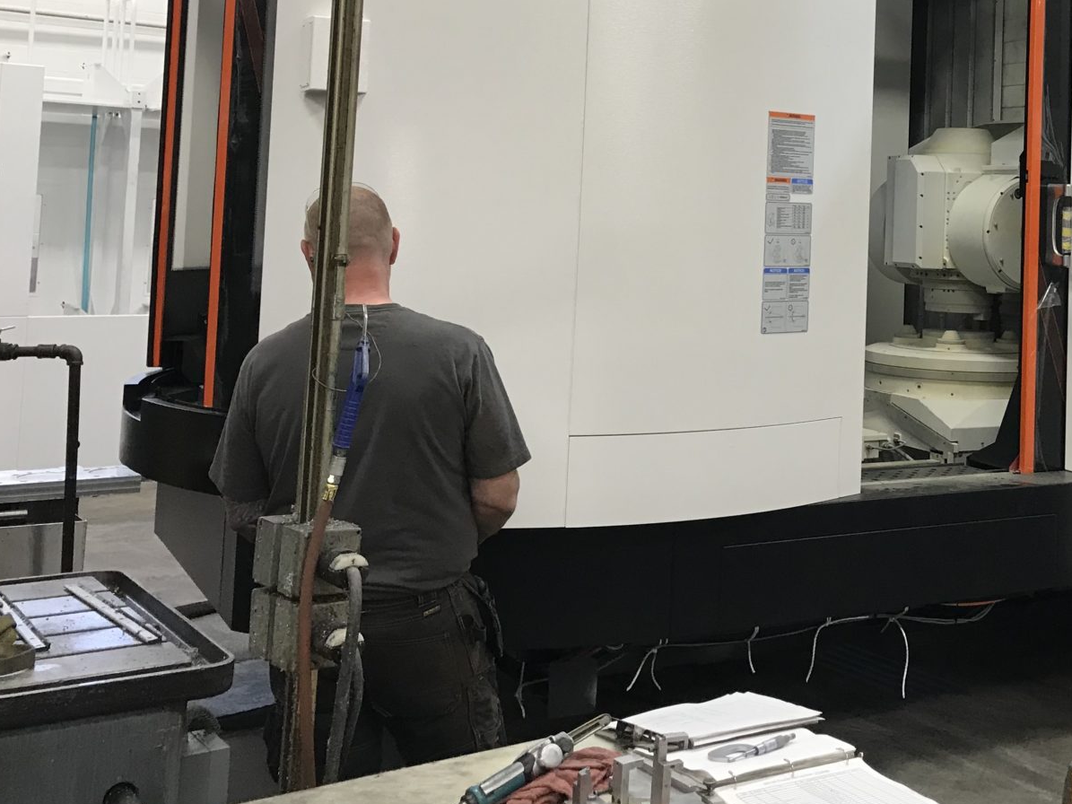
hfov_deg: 38.4
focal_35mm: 48
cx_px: 837
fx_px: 1486
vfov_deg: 29.5
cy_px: 142
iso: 25
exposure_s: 1/30
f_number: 1.8
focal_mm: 3.99
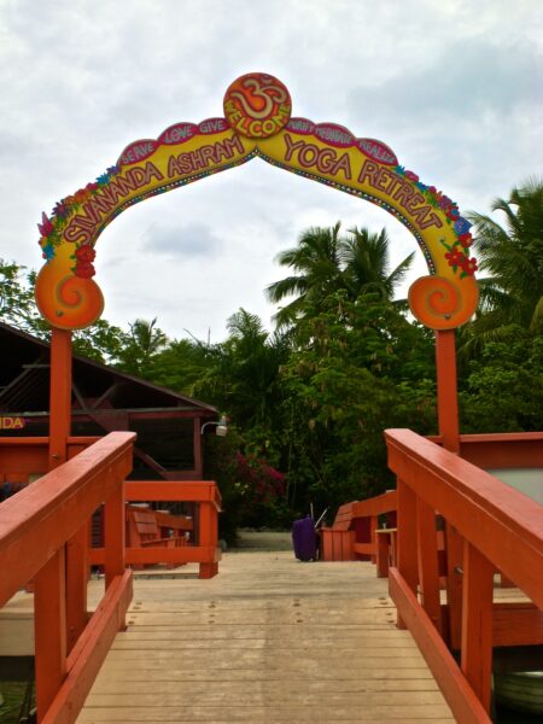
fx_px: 1067
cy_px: 362
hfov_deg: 28.6
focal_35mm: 51
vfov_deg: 37.5
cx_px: 272
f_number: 5.1
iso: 50
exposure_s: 1/400
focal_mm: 8.44
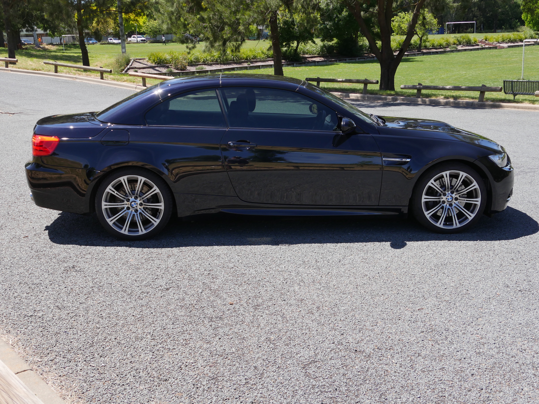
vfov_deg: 37.7
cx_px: 270
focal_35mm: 38
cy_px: 202
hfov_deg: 49.0
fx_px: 592
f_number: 7.1
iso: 200
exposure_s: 1/320
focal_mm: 19
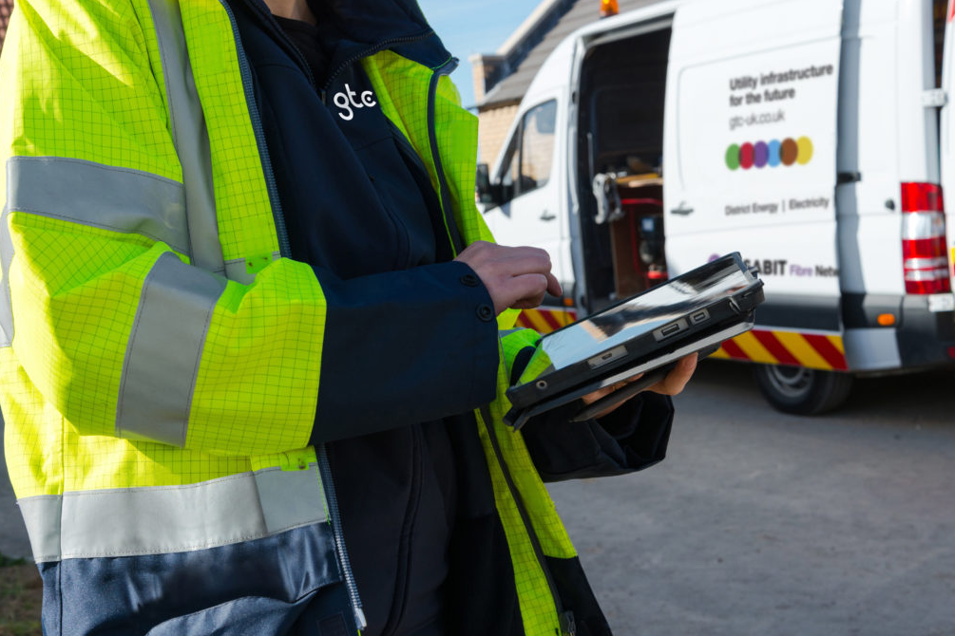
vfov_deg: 26.5
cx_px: 483
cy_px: 316
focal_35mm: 51
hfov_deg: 38.9
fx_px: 1353
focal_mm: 50
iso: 320
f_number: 9
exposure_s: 1/320
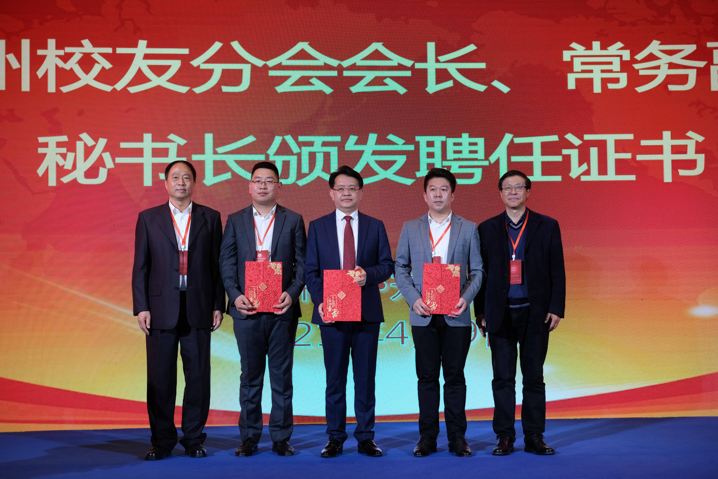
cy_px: 240
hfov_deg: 37.5
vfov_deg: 25.5
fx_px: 1057
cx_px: 359
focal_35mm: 53
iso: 200
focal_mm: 35
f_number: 2.2
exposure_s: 1/250
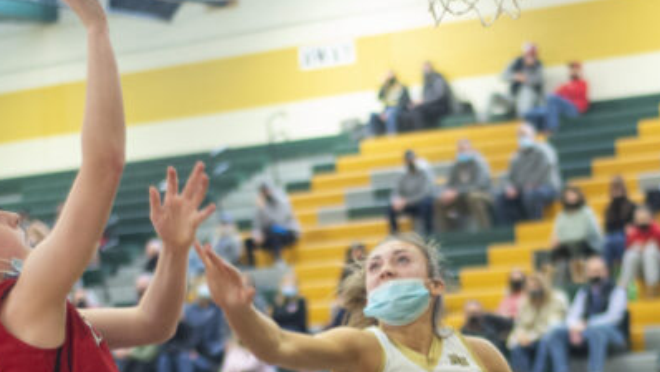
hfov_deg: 15.9
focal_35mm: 135
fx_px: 2363
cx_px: 401
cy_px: 415
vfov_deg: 8.9
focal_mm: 50
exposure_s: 1/400
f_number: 1.8
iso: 2000
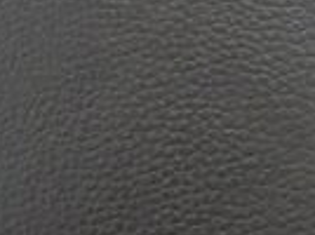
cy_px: -19
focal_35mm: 184
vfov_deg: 8.0
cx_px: 813
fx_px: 1671
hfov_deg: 9.3
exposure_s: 1/6
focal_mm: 12
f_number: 3.5
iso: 3200
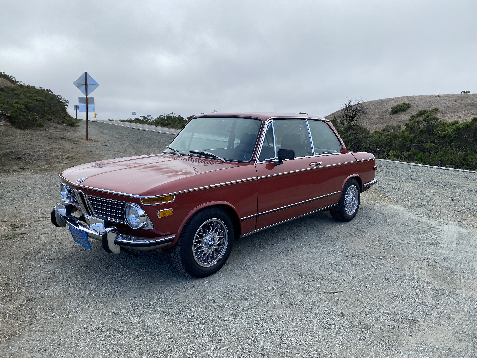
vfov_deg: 53.1
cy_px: 179
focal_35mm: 26
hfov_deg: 67.3
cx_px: 238
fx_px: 358
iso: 32
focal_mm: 4.25
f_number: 1.8
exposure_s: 1/2028
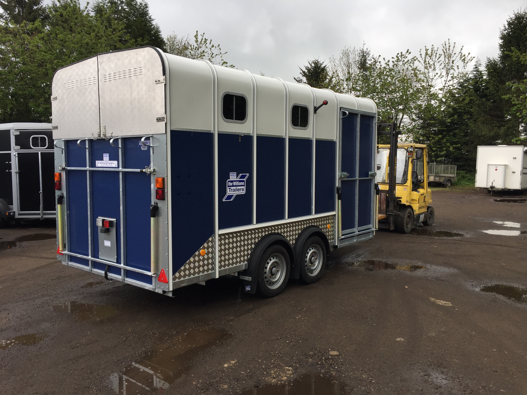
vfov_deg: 48.2
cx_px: 264
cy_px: 198
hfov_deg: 61.7
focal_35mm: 29
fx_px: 442
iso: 32
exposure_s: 1/291
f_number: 2.2
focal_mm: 4.15
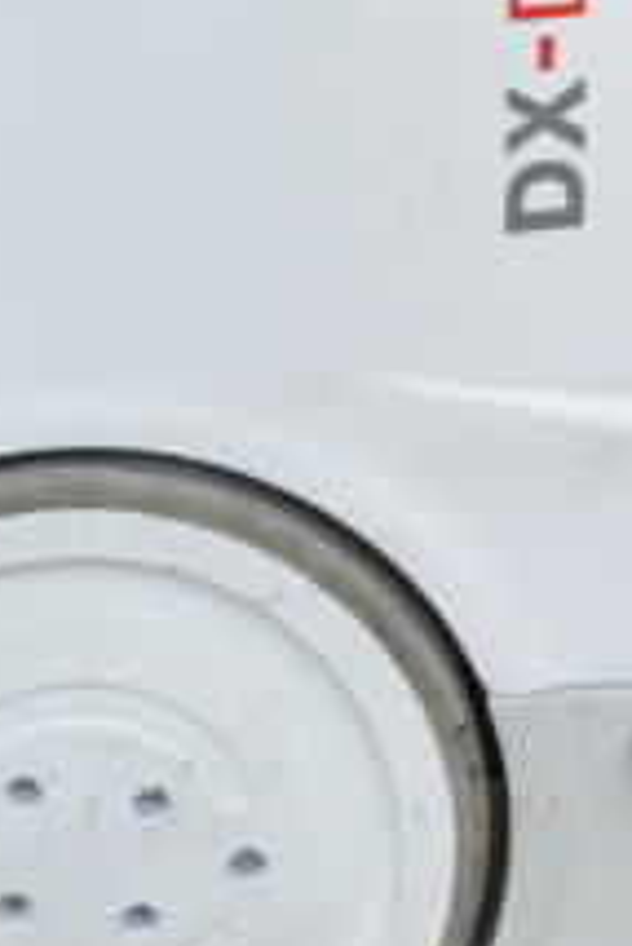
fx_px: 3891
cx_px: 309
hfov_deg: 9.3
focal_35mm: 148
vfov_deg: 12.3
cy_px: -937
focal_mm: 31
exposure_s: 1/60
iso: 1000
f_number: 6.3
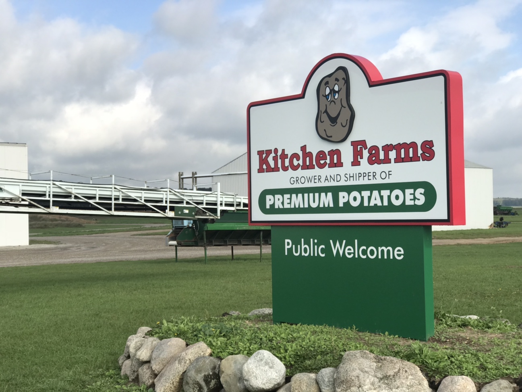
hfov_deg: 33.8
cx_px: 261
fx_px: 860
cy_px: 196
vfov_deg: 25.7
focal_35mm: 57
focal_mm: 6.6
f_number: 2.8
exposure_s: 1/791
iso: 20
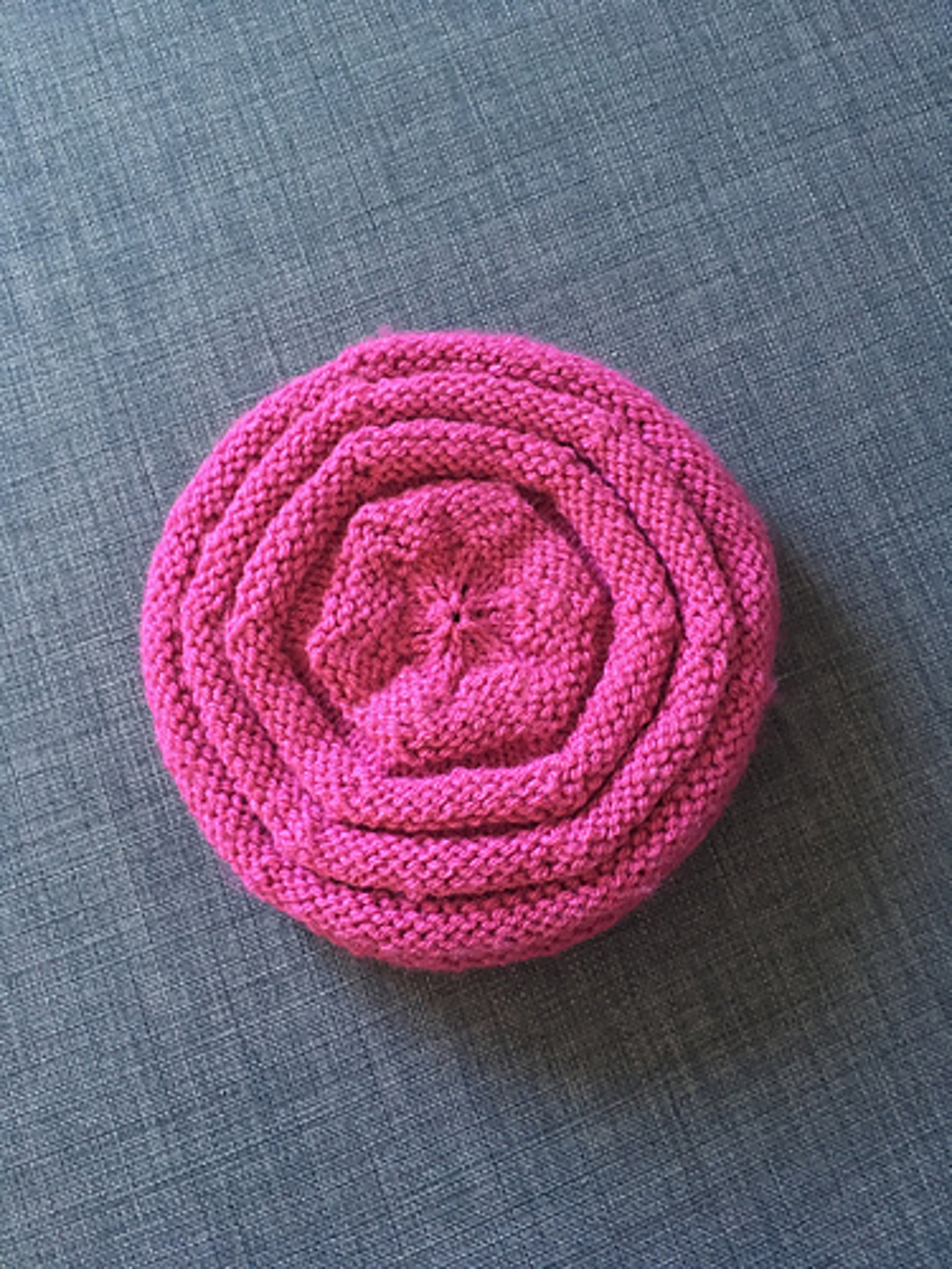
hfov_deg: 48.2
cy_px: 634
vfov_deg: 61.7
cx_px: 476
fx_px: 1063
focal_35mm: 29
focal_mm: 4.15
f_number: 2.2
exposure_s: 1/17
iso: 400
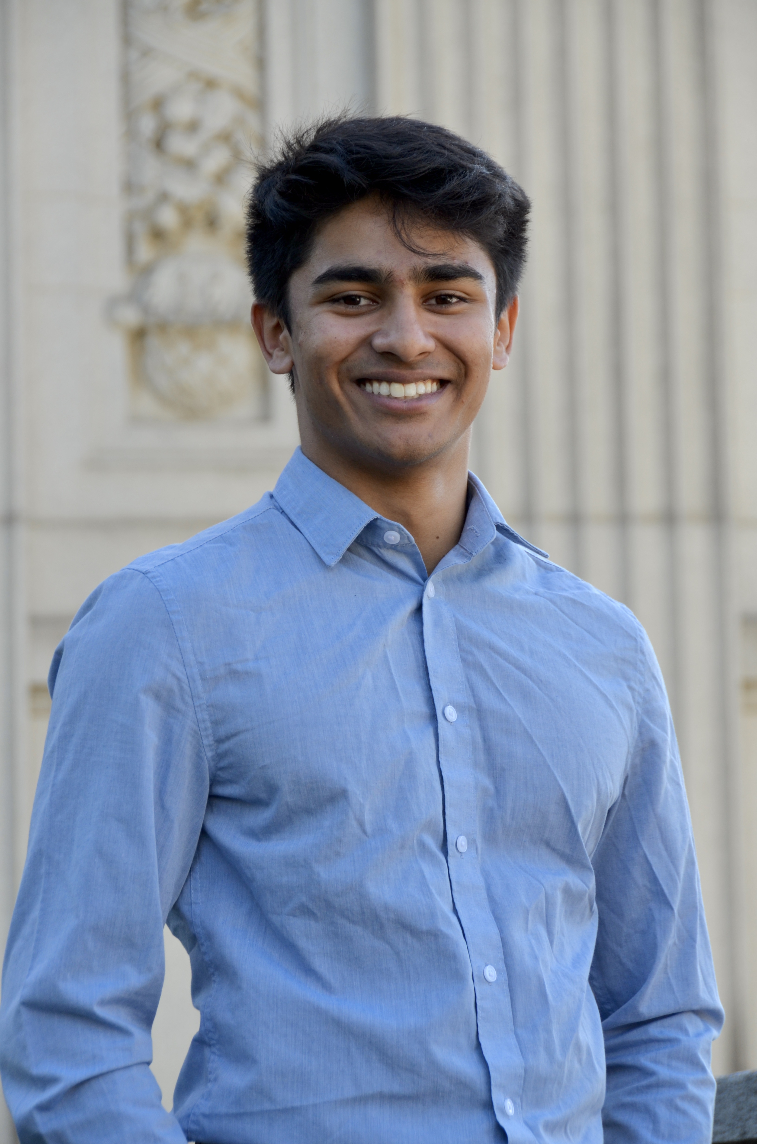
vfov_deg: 14.4
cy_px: 572
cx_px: 378
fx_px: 4515
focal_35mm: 142
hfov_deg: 9.6
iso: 200
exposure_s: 1/200
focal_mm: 95
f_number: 7.1
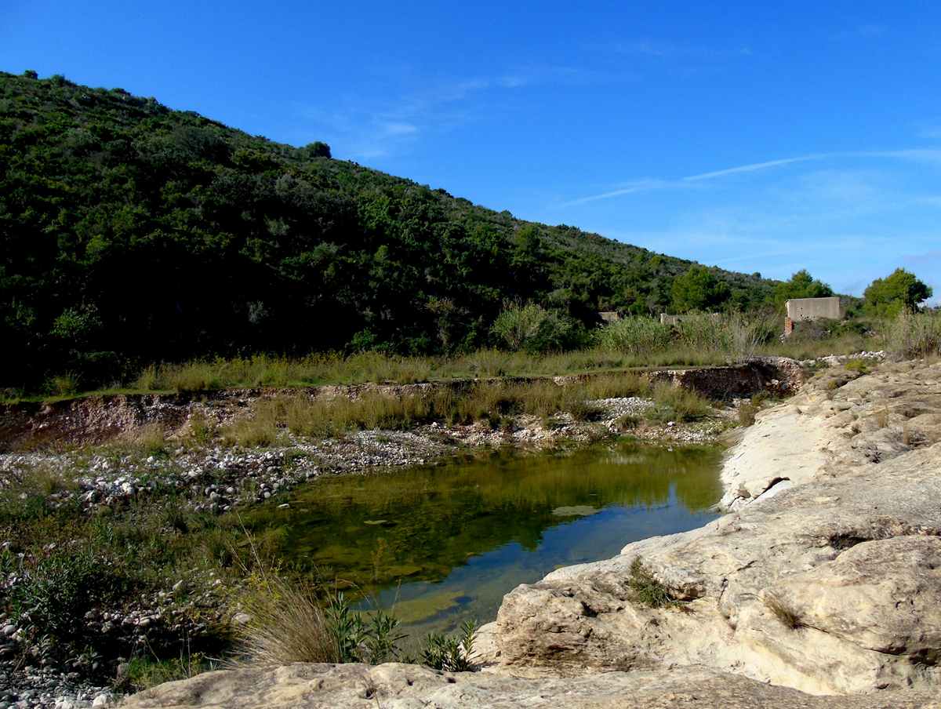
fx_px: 681
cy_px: 354
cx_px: 470
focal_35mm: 25
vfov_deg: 55.0
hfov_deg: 69.3
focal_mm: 4.4
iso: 80
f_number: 3.4
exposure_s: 1/800
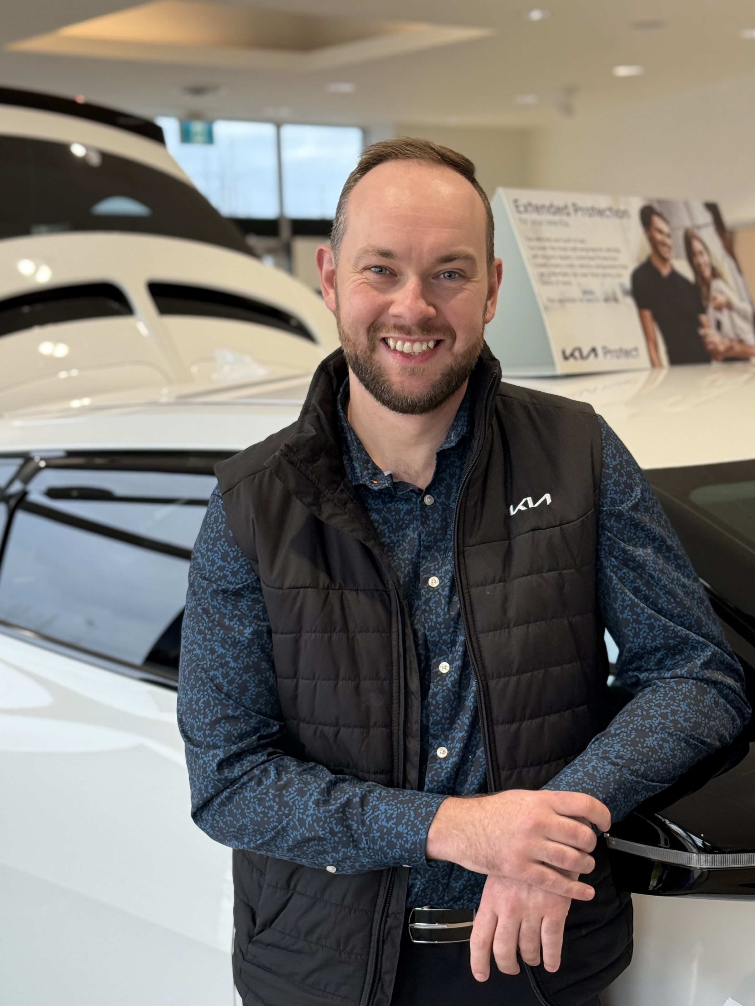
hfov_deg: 24.4
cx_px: 455
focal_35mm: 60
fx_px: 1745
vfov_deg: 32.2
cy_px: 545
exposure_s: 1/167
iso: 125
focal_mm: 6.76
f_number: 1.78
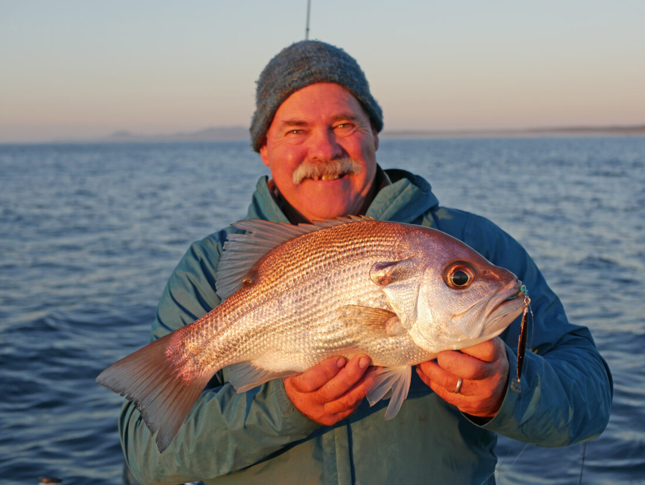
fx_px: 969
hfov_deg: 36.8
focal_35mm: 52
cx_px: 330
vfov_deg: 28.1
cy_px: 237
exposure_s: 1/500
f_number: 3.5
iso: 200
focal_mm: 25
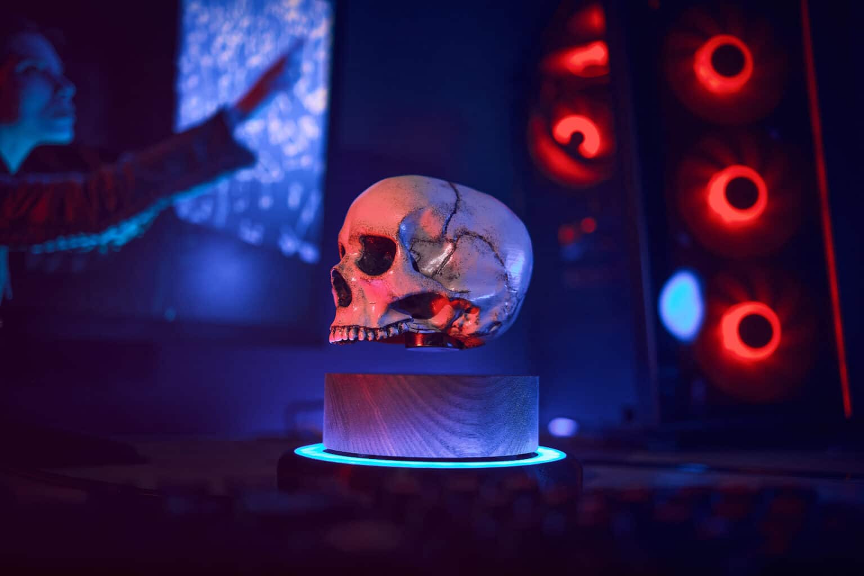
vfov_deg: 37.9
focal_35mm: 35
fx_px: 840
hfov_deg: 54.4
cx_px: 432
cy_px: 288
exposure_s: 1/200
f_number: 1.6
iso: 400
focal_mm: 23
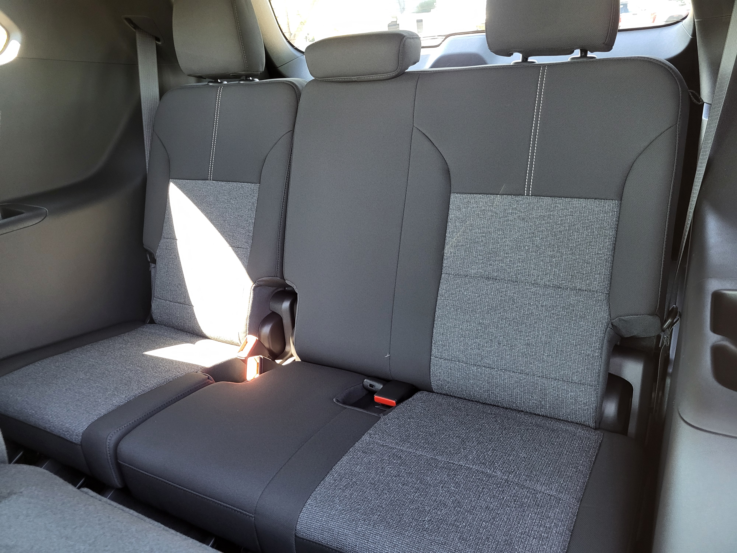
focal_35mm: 26
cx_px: 368
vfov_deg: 53.1
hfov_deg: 67.3
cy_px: 276
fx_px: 554
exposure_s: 1/40
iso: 250
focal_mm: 5.4
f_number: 1.8
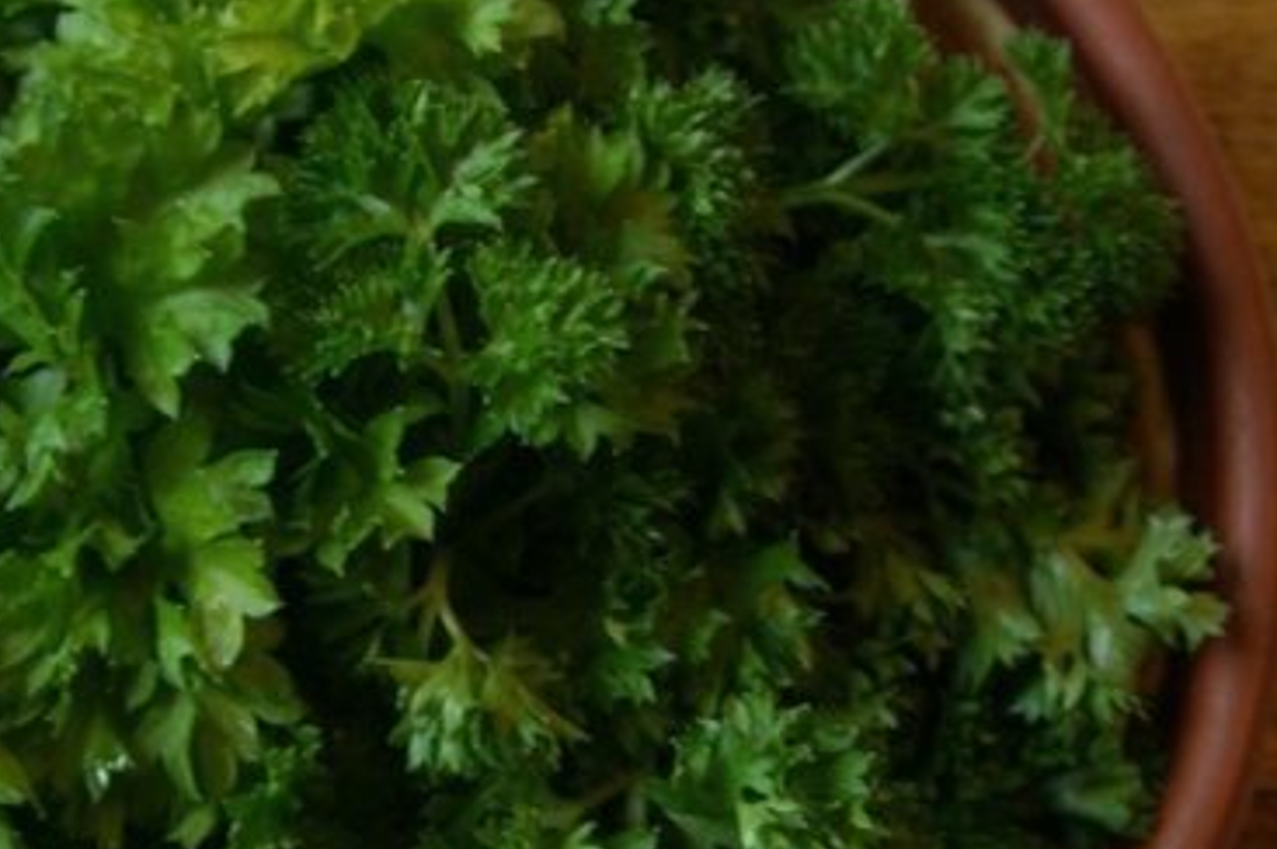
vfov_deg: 19.7
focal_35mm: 69
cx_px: 278
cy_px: 470
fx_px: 2445
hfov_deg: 28.7
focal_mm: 6.2
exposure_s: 1/8
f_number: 2.7
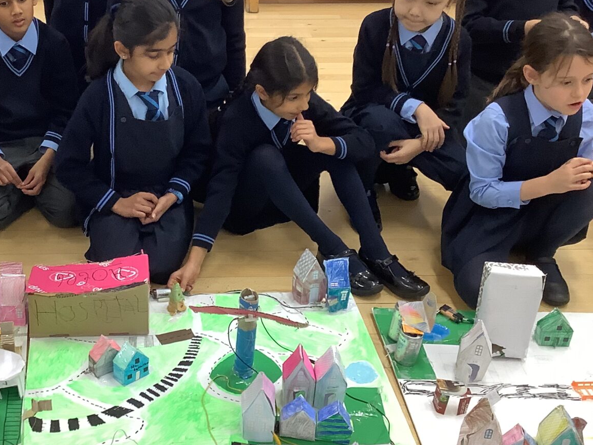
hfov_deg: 34.4
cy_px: 166
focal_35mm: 55
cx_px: 168
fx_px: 942
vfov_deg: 26.5
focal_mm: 3.3
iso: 125
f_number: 2.4
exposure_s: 1/50
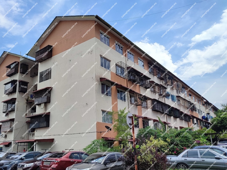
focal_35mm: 25
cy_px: 85
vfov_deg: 54.9
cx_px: 114
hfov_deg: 69.4
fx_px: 164
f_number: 1.9
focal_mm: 6.04
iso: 50
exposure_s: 1/721
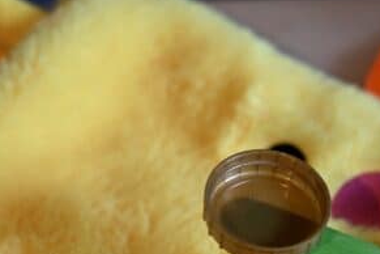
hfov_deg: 15.1
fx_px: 1393
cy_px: 304
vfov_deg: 10.2
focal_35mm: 132
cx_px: 436
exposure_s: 1/160
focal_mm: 50
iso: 400
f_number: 2.8
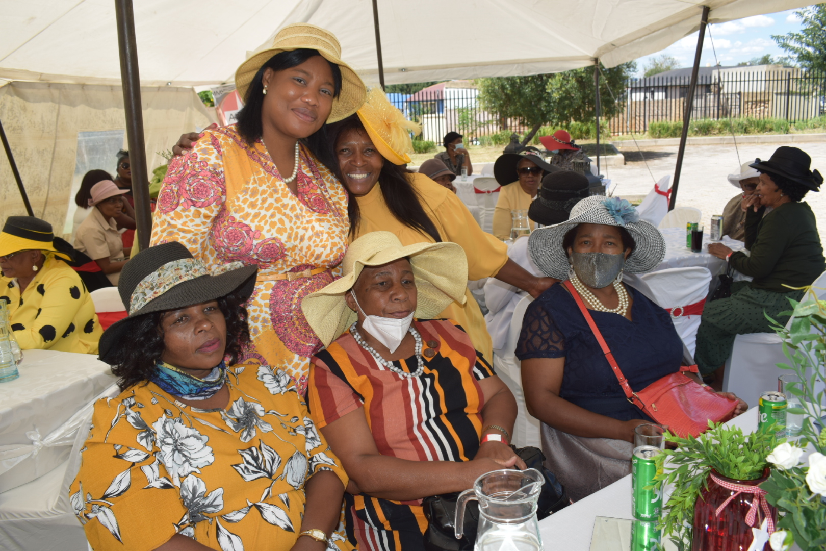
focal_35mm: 32
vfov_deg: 41.7
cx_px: 413
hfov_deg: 59.5
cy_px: 276
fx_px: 723
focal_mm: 21
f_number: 7.1
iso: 100
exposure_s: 1/160
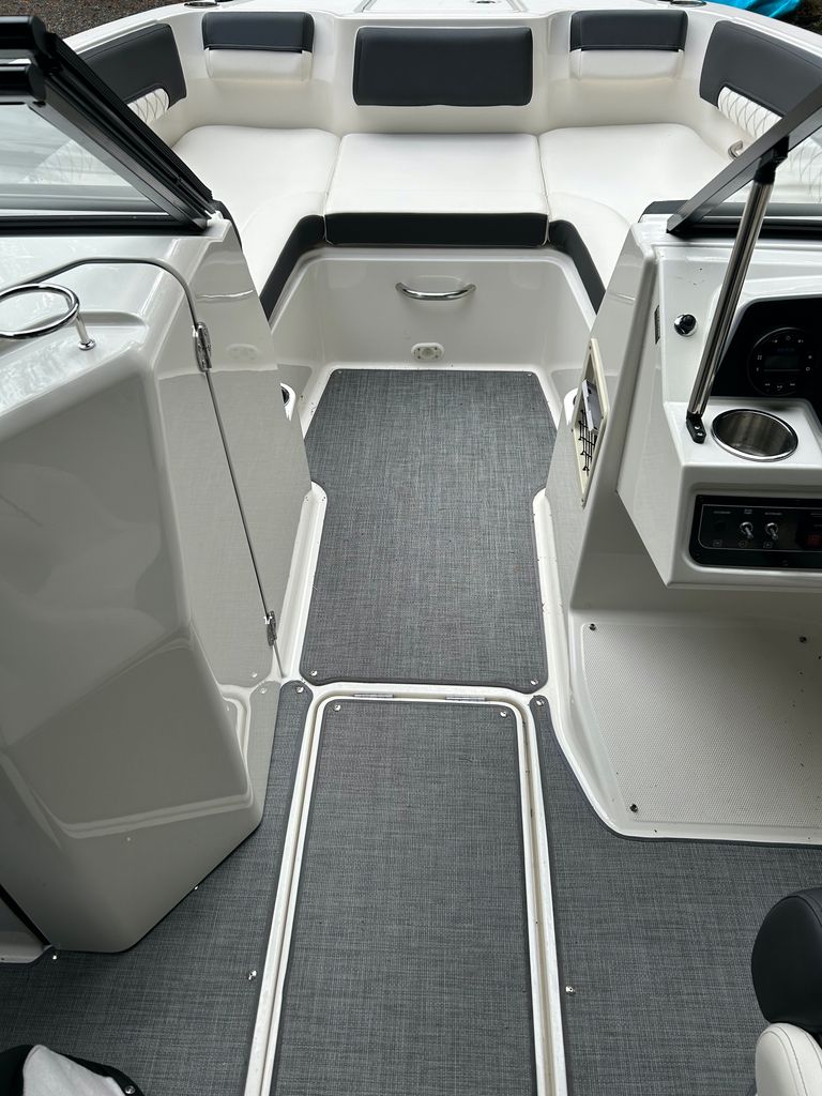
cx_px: 411
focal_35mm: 26
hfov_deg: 53.1
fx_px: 823
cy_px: 548
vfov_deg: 67.3
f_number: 1.5
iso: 50
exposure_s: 1/1295
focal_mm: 5.7
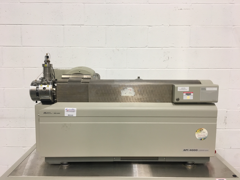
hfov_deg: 61.7
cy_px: 90
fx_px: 201
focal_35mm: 29
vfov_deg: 48.2
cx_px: 120
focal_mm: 4.15
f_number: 2.2
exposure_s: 1/30
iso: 80
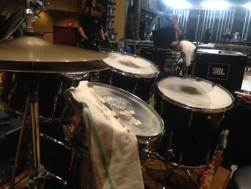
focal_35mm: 33
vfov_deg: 42.9
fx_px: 239
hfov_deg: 55.4
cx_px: 126
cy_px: 94
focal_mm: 4.12
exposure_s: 1/20
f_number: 2.4
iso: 320
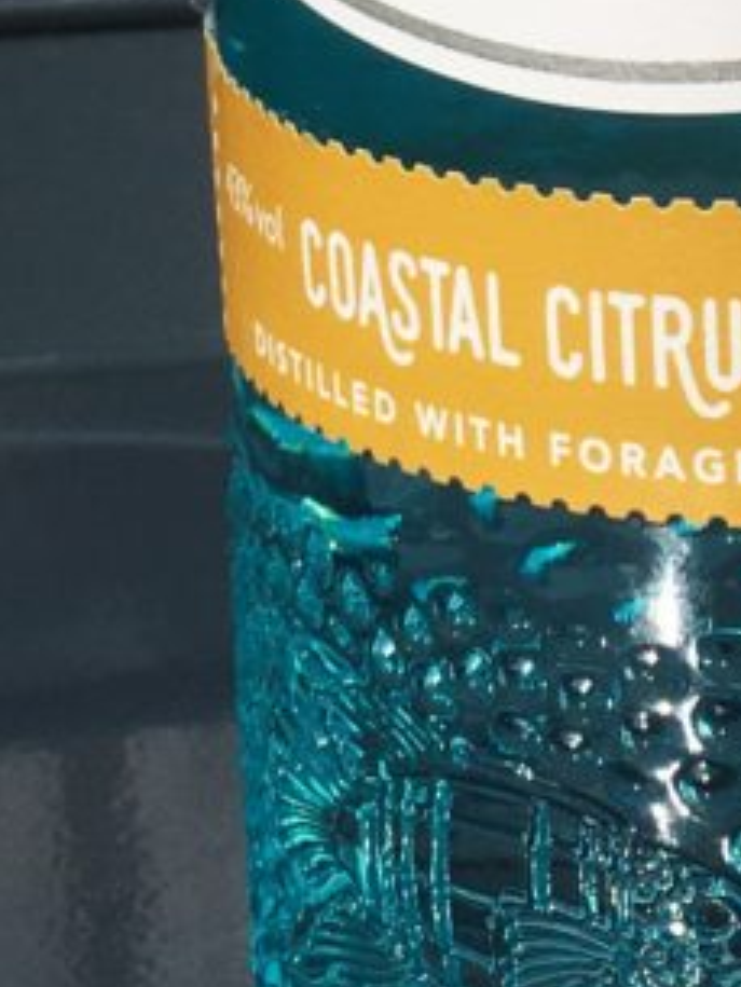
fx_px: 4335
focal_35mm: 152
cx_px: 582
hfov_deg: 9.7
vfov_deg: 12.3
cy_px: -540
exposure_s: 1/3344
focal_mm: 4.15
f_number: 2.2
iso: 25
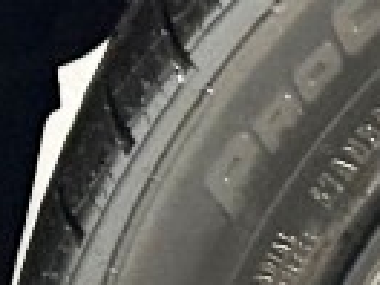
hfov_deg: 5.1
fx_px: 4084
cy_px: 530
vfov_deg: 4.0
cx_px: 1039
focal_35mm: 372
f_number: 1.78
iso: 640
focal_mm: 6.86
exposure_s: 1/20
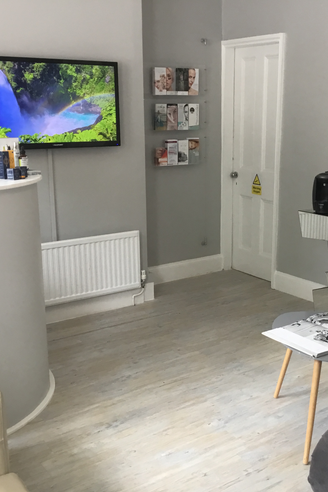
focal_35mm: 44
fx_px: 601
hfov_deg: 30.4
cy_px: 251
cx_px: 208
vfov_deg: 44.5
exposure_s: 1/33
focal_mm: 3.3
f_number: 2.4
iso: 64
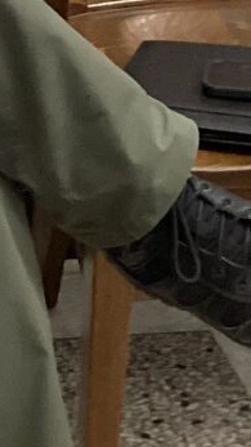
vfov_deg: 13.1
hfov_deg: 7.3
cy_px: 12
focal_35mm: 162
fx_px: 1918
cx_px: -163
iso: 250
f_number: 2.4
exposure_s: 1/60
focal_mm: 3.3
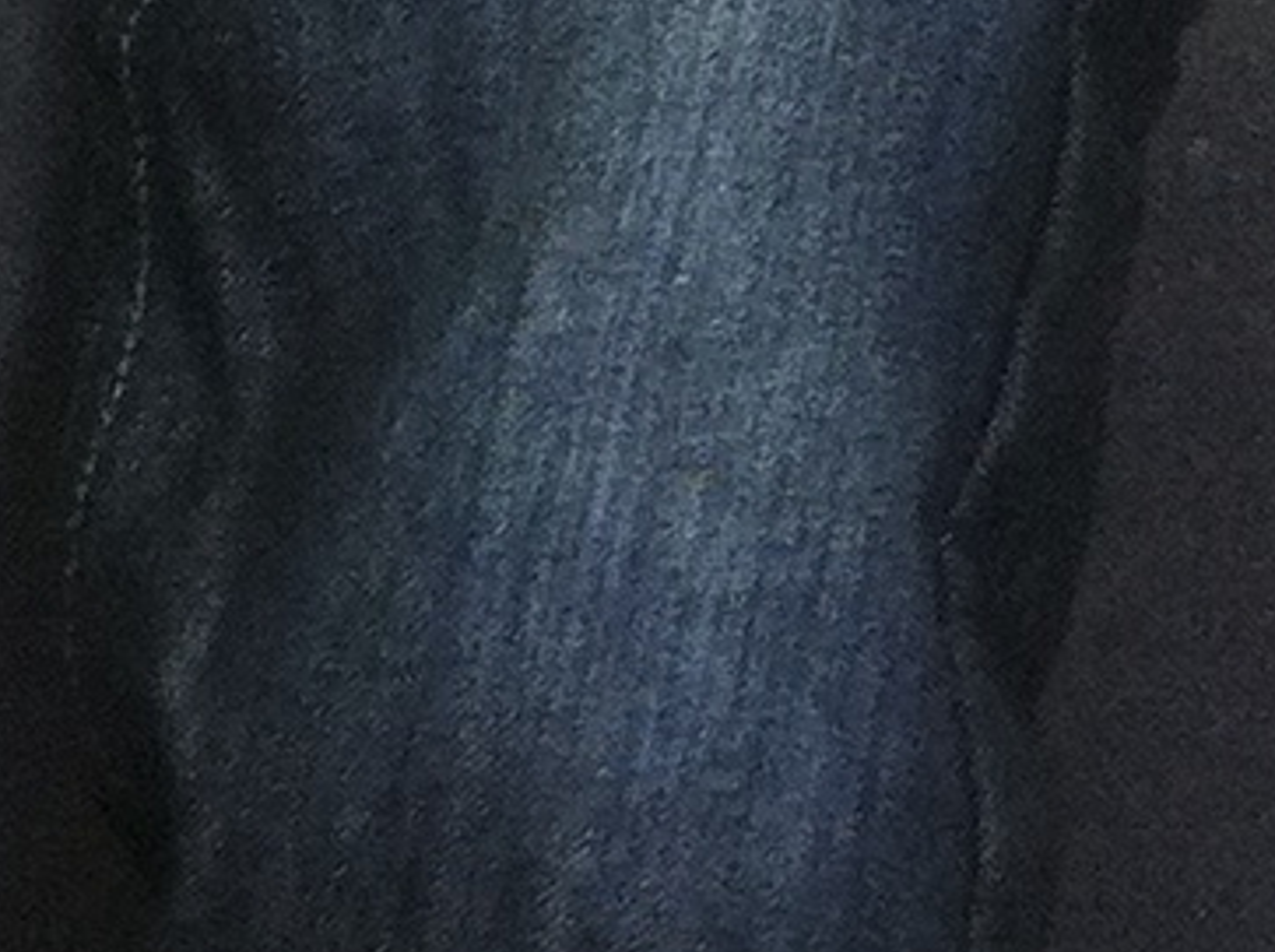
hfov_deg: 6.8
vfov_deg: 5.5
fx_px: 9193
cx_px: -3168
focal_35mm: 250
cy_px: -2059
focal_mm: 3.85
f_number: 2.8
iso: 160
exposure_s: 1/15
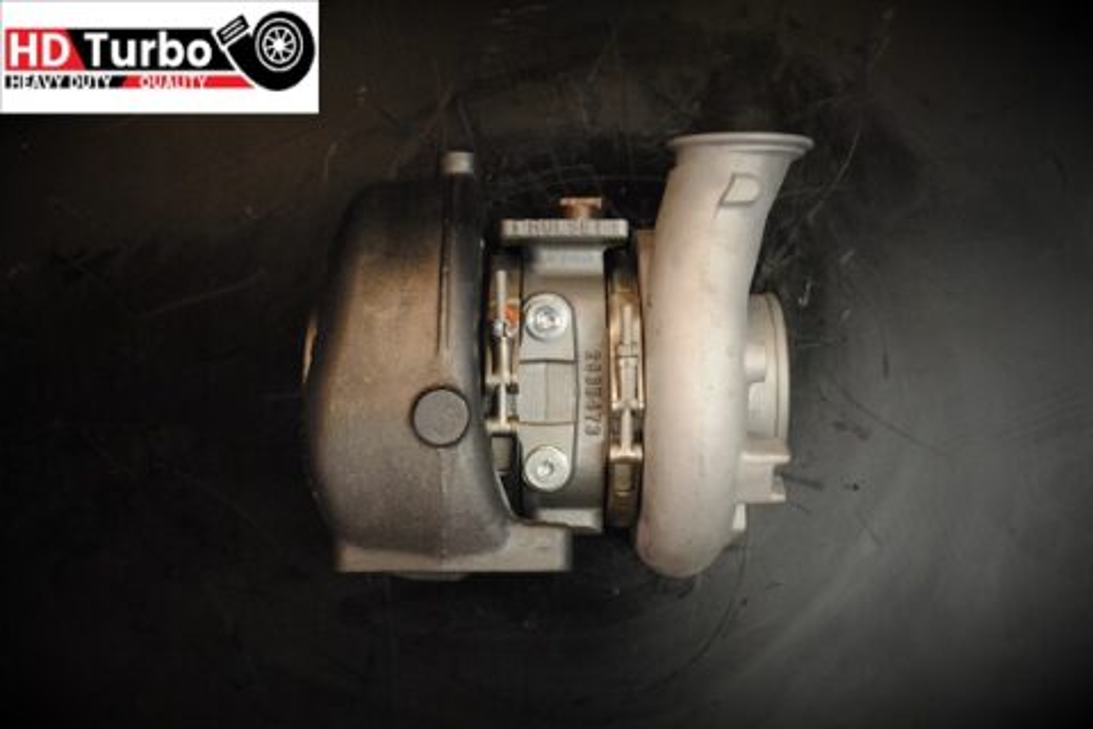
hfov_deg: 53.1
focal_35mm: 36
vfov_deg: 36.9
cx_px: 546
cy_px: 364
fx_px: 1093
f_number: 4
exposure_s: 1/30
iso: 1250
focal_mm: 24
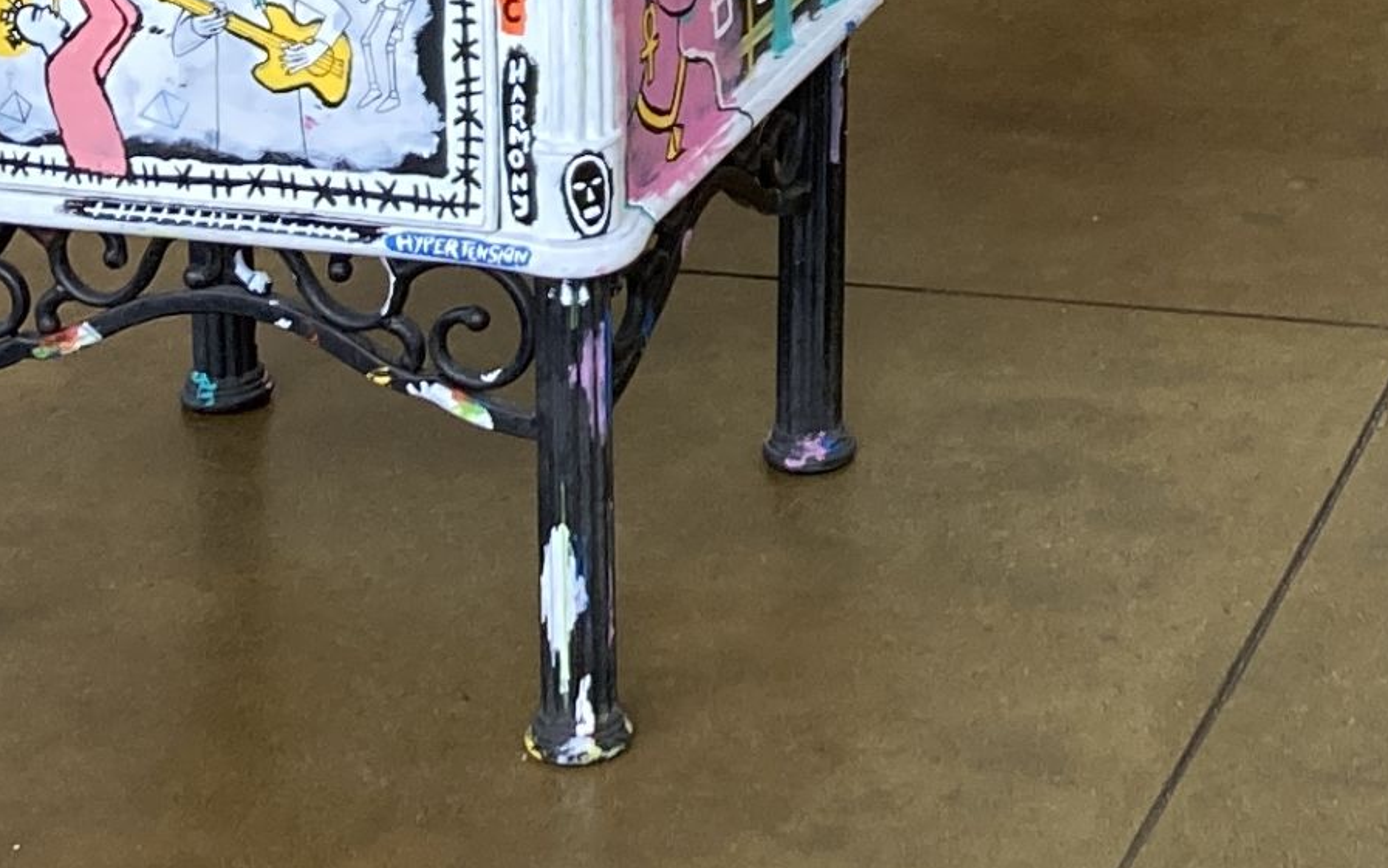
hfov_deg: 16.0
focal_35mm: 127
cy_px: -678
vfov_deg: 9.8
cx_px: 1506
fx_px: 4805
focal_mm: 3.99
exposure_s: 1/60
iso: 50
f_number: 1.8
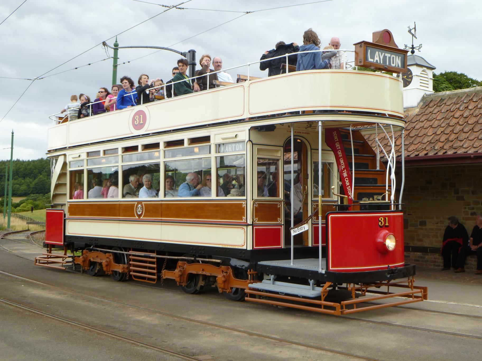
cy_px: 180
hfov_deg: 40.4
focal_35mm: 47
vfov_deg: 30.9
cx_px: 241
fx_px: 654
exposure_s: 1/200
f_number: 3.8
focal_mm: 8.4
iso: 80
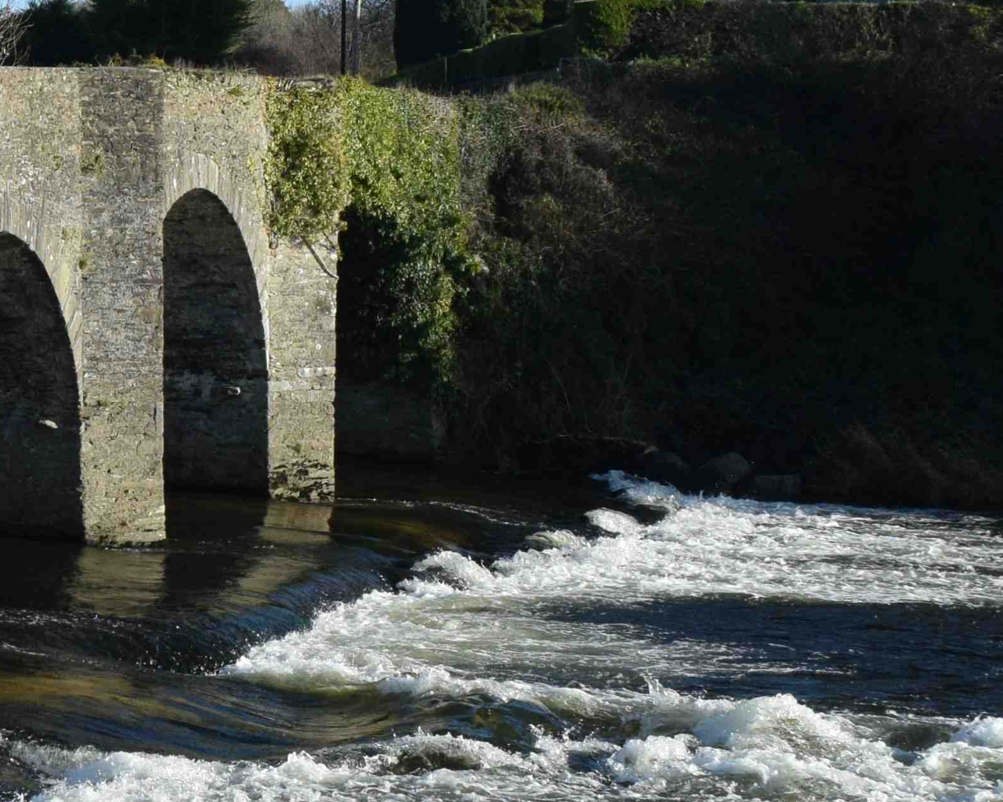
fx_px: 3176
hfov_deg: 17.1
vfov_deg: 14.4
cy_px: 389
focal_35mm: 107
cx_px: -205
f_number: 6.3
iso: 500
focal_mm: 20
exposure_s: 1/1250
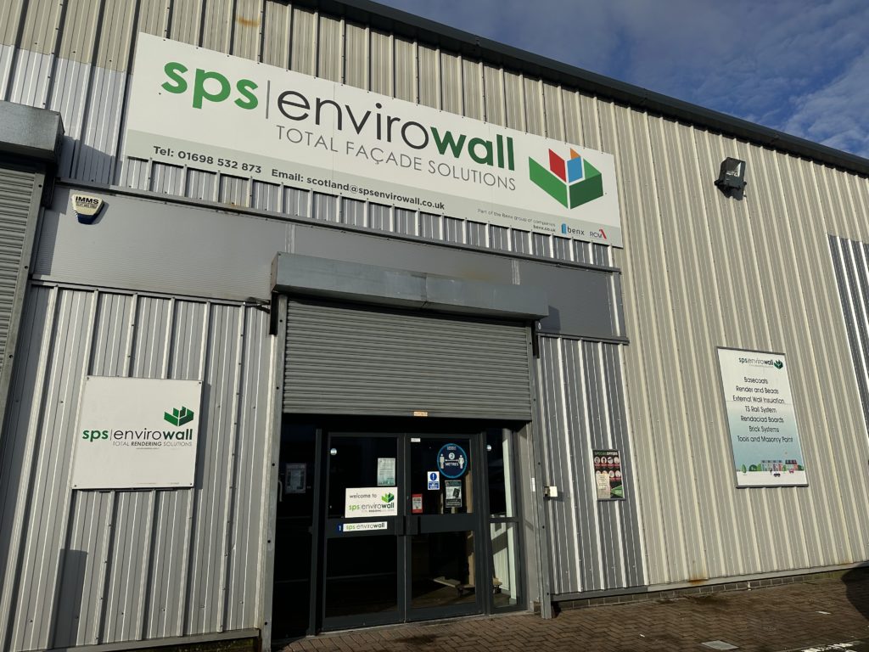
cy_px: 326
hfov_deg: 71.6
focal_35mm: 24
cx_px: 434
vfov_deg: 56.8
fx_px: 602
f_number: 1.78
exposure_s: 1/8197
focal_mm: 6.86
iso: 80
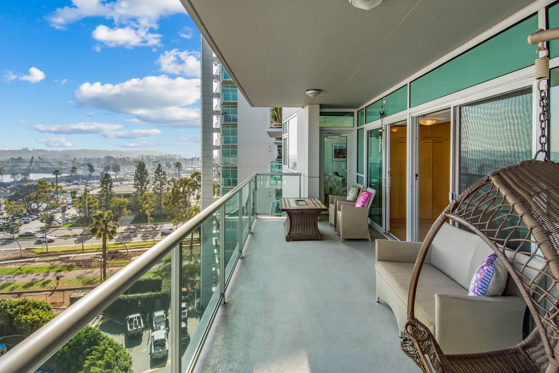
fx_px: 279
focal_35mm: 18
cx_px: 280
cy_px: 186
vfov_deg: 67.4
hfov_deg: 90.0
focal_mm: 12
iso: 100
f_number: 9
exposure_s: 1/160
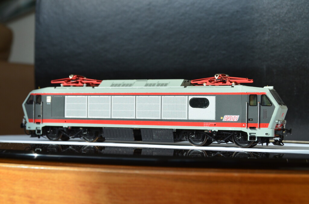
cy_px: 102
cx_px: 154
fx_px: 591
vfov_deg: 19.6
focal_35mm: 69
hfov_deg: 29.3
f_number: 10
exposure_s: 1/200
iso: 400
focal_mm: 46
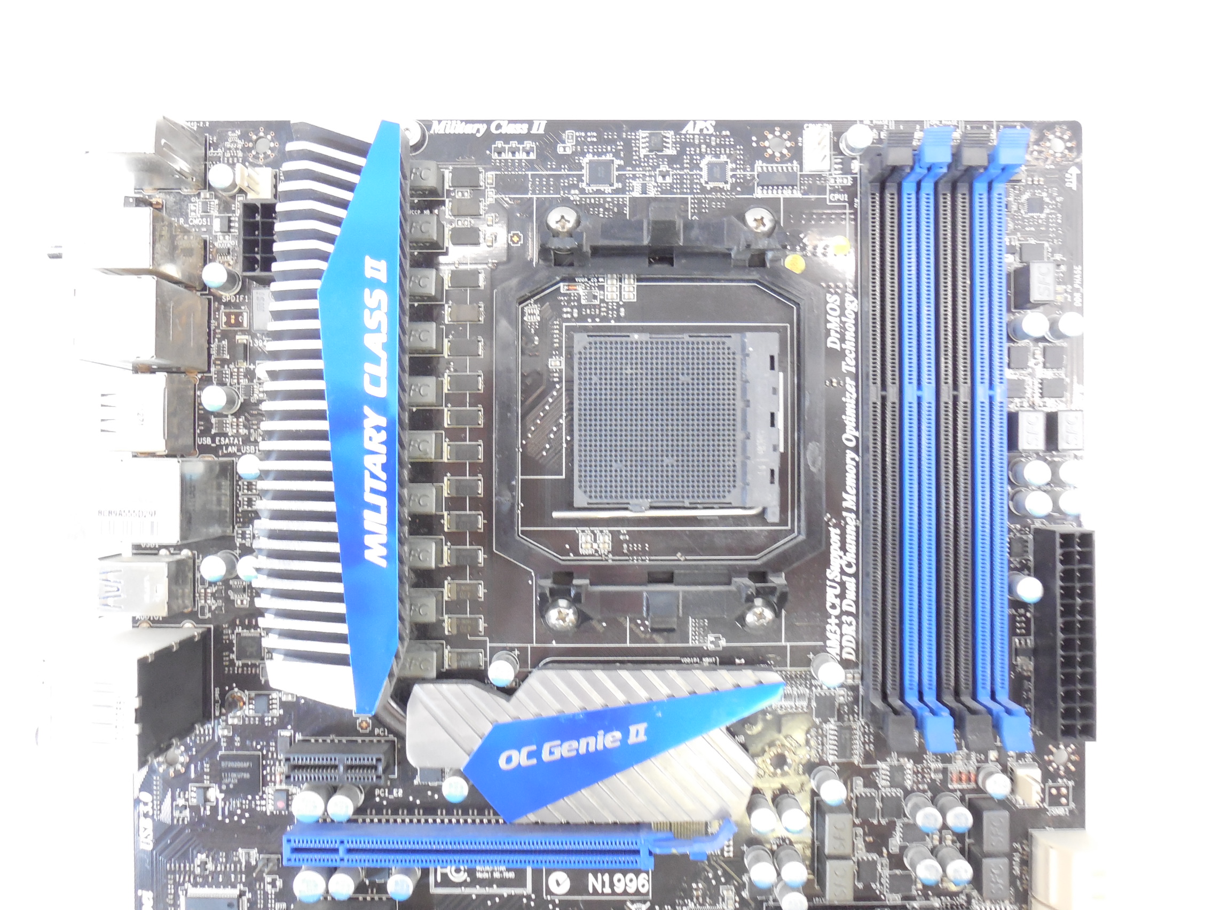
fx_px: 911
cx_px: 606
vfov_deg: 53.1
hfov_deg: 67.3
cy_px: 455
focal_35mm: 26
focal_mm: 4.6
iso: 400
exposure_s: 1/20
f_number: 3.5
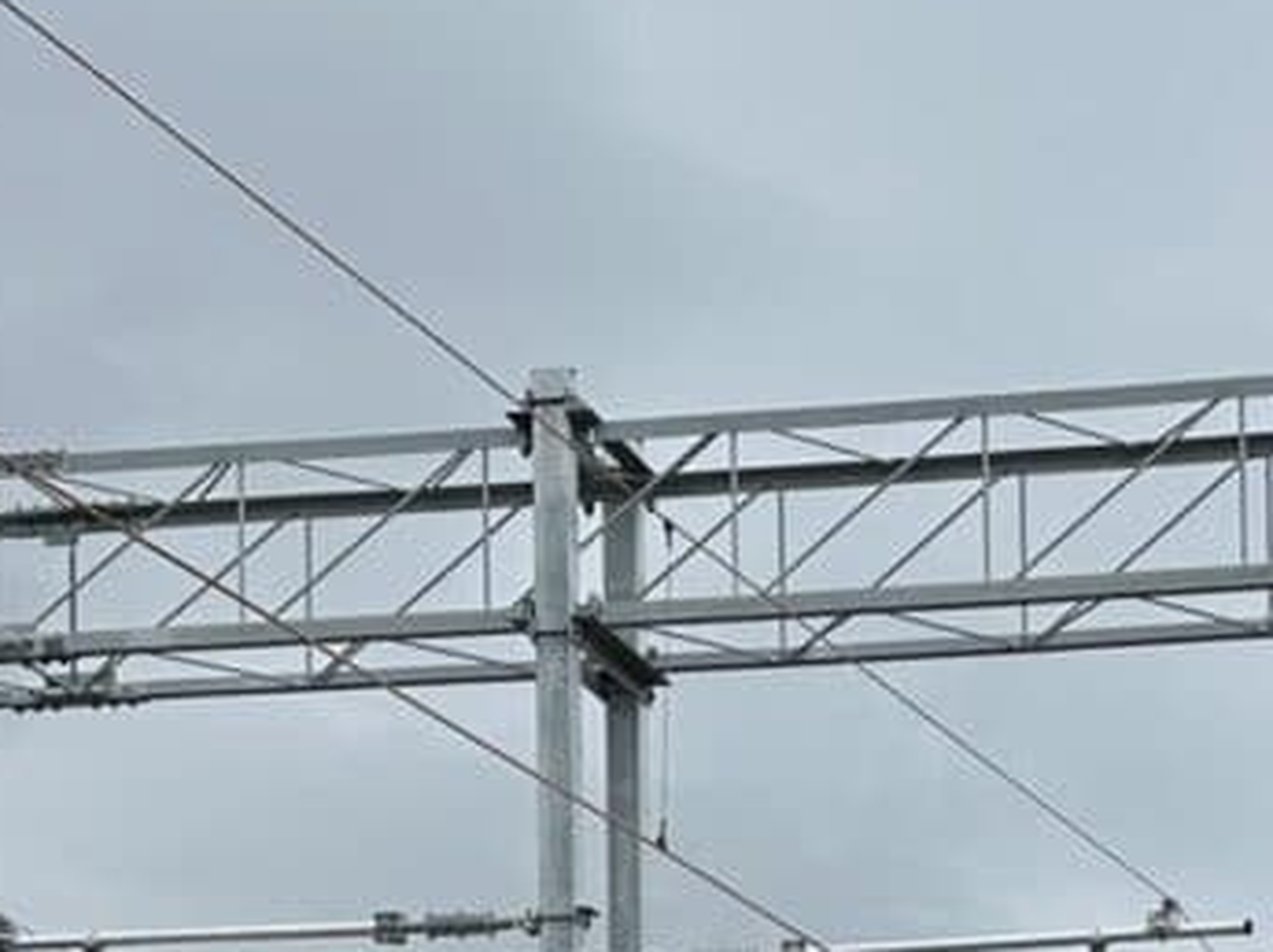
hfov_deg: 17.9
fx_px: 3931
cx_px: 1273
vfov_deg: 13.0
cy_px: 1487
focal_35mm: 107
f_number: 1.78
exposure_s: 1/4016
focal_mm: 6.86
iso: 80
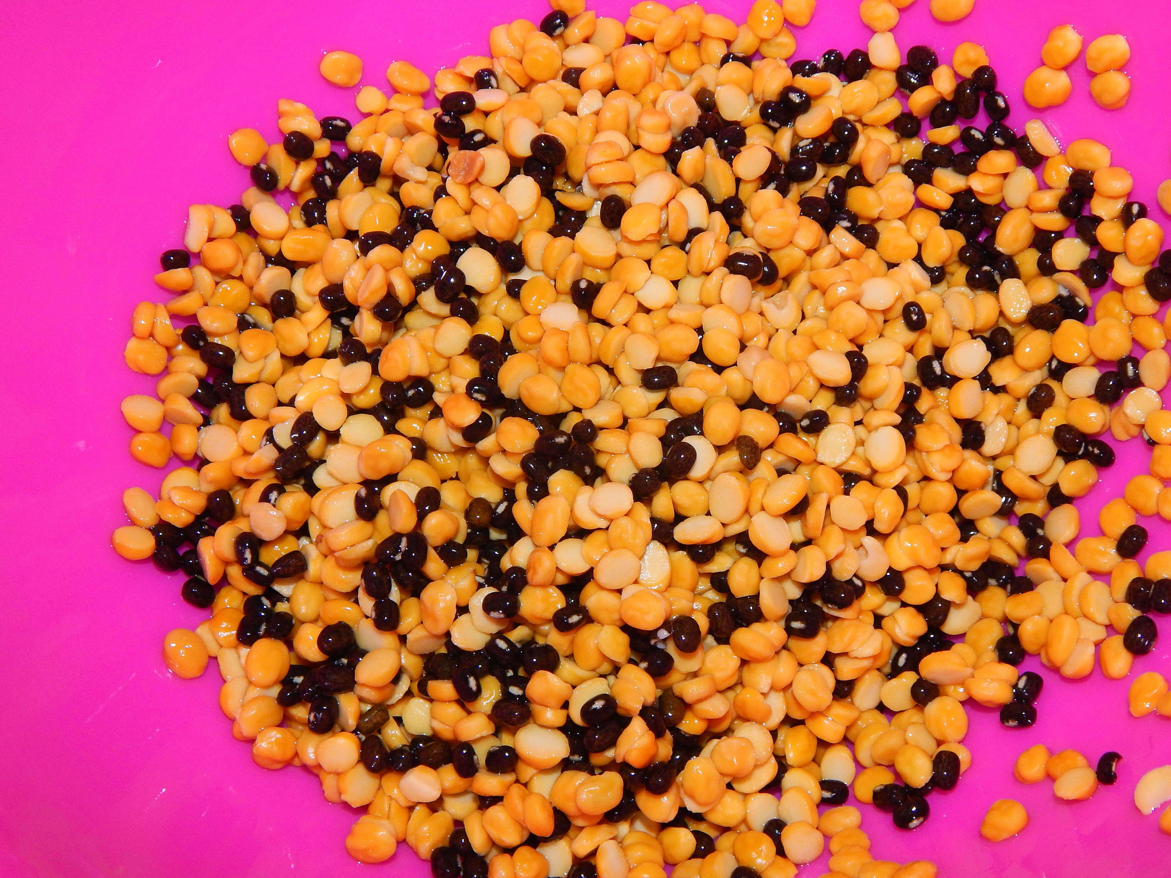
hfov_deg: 40.3
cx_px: 704
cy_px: 422
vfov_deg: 30.9
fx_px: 1590
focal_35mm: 47
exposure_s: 1/30
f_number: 6.9
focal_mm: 6.8
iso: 200
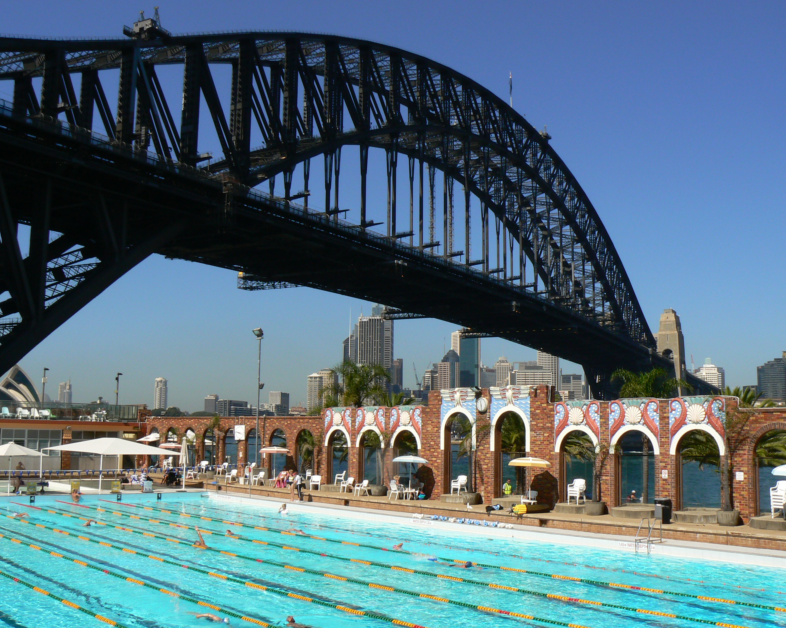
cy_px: 312
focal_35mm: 38
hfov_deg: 47.9
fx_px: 884
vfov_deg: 39.2
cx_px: 389
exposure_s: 1/400
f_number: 5.6
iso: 80
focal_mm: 6
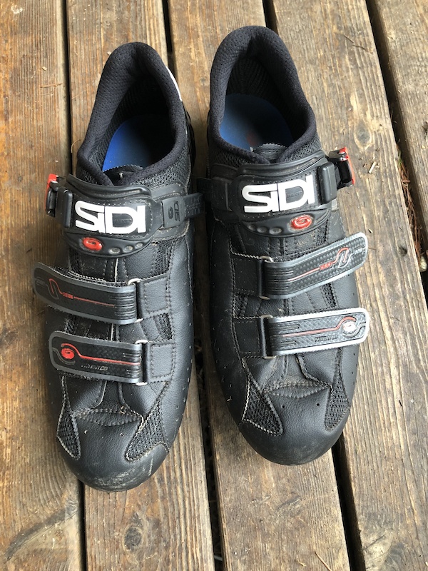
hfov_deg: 49.7
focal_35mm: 28
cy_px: 286
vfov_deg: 63.4
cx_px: 214
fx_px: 462
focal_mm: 3.99
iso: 50
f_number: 1.8
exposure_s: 1/15
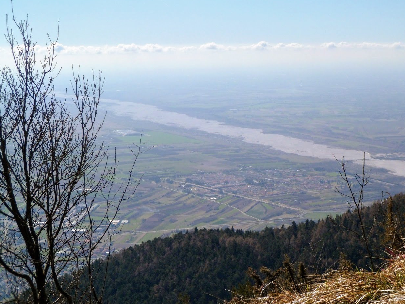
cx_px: 246
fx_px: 983
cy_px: 152
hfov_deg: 23.2
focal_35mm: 84
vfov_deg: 17.6
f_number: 4.7
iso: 80
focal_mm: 10.6
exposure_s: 1/1000
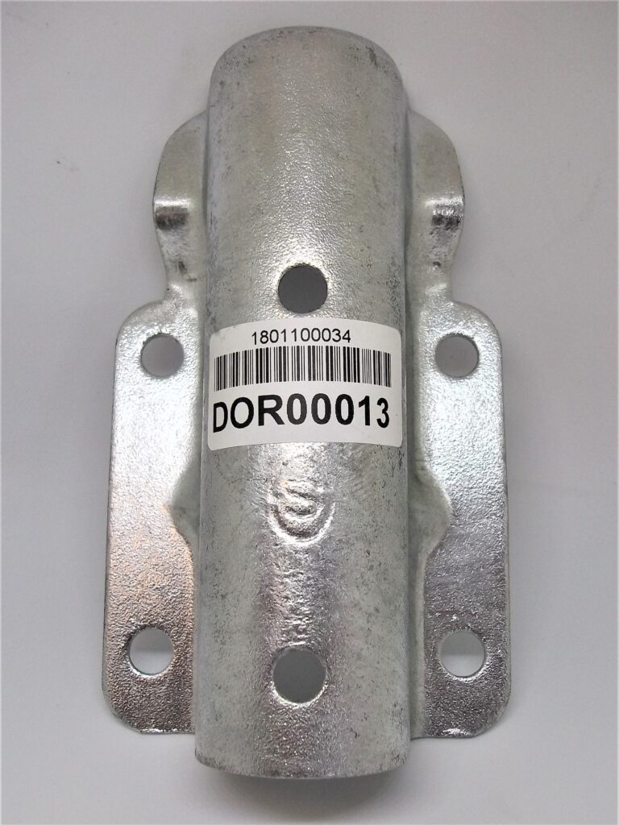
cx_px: 310
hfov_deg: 44.2
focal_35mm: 32
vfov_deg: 56.8
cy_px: 412
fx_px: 763
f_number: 2.9
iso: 80
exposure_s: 1/160
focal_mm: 5.7
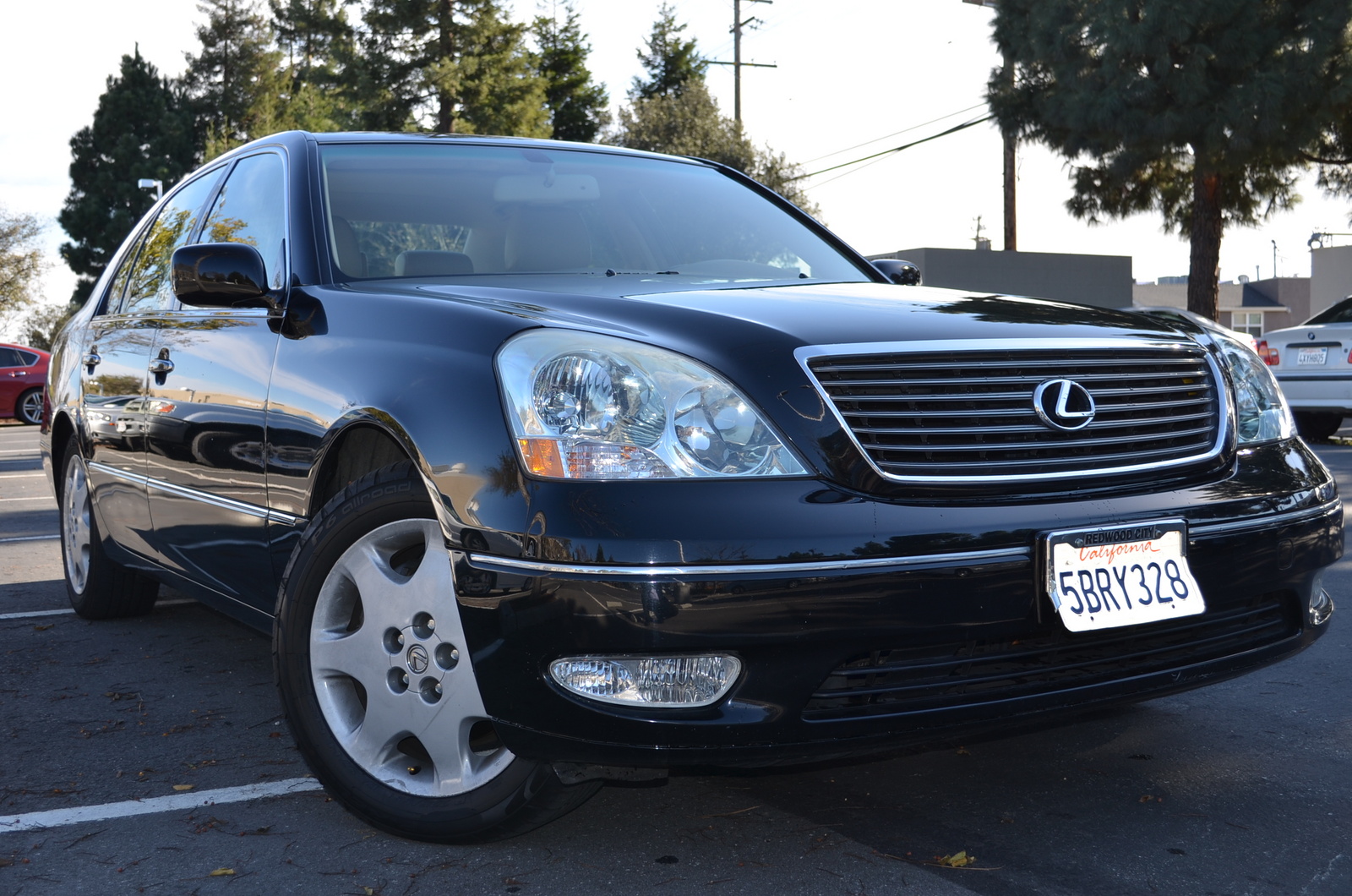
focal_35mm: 39
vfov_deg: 34.1
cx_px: 676
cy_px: 448
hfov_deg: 49.6
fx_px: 1462
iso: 100
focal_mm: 26
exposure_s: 1/200
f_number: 5.6
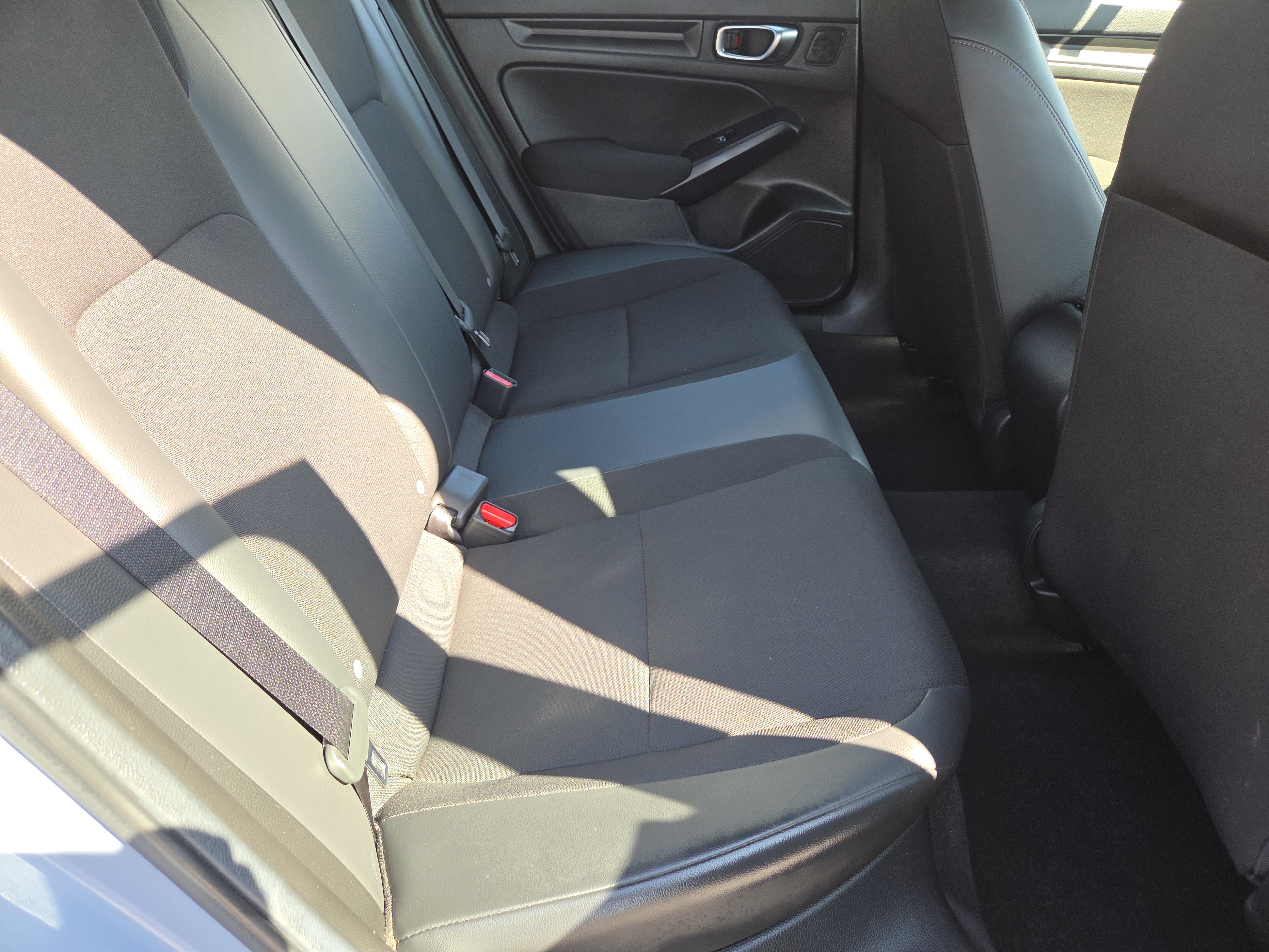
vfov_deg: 58.9
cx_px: 634
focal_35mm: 23
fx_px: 843
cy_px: 476
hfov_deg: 73.9
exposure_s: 1/180
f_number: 1.8
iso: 80
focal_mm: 5.4
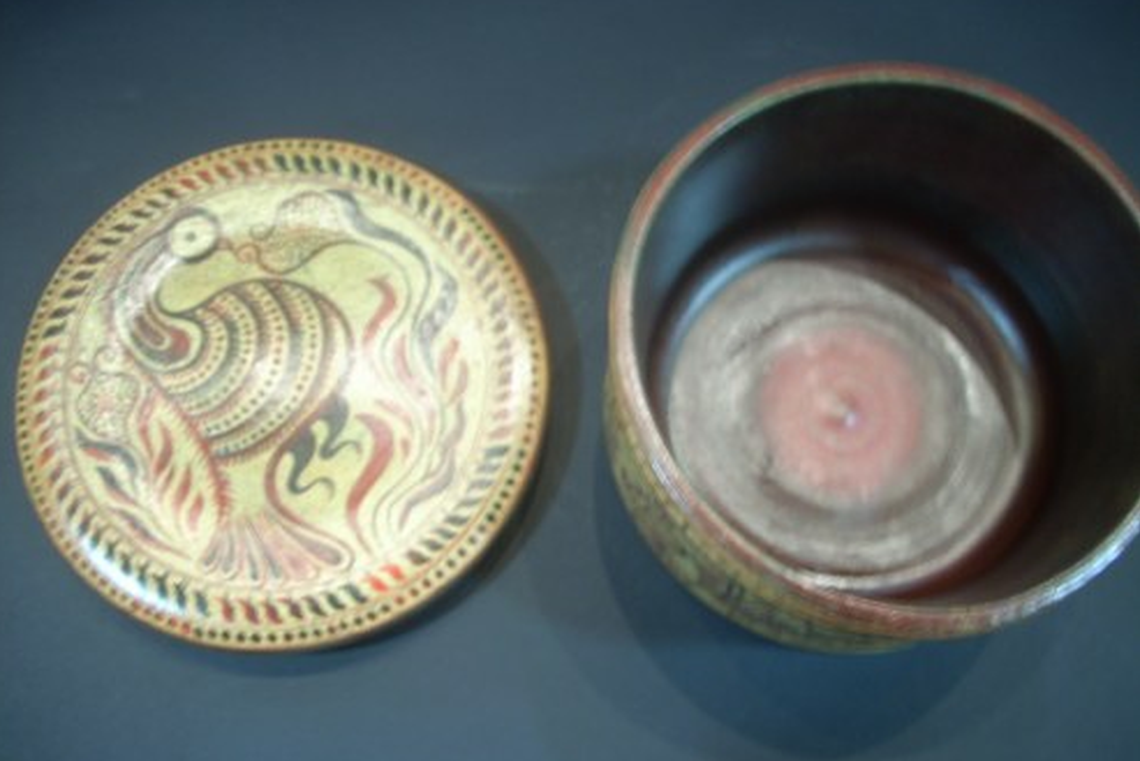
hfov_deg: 49.5
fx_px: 1235
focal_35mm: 39
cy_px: 364
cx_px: 564
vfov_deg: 34.2
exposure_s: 1/4.6
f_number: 2.8
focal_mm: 6.2
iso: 64
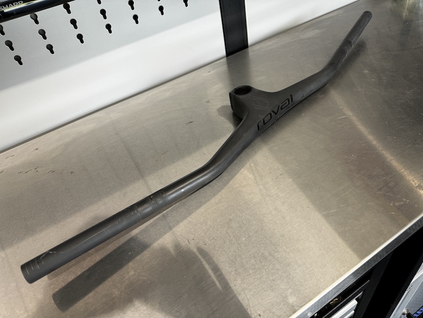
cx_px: 212
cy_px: 159
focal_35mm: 24
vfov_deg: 56.8
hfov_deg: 71.6
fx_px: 293
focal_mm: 6.76
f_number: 1.78
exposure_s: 1/60
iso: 100
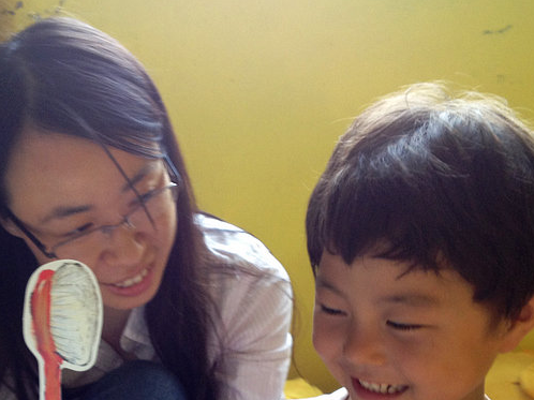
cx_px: 128
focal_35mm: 72
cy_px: 375
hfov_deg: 26.7
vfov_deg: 20.0
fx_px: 1110
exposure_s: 1/20
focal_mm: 4.28
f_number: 2.4
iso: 64
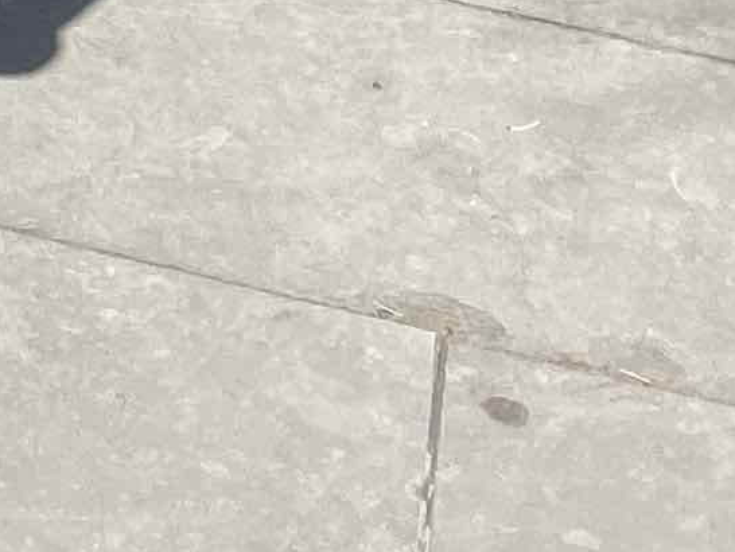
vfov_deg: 6.5
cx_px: -1221
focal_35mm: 192
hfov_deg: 9.0
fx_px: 4079
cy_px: -1470
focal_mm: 4.2
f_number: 1.6
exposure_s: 1/4651
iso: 32
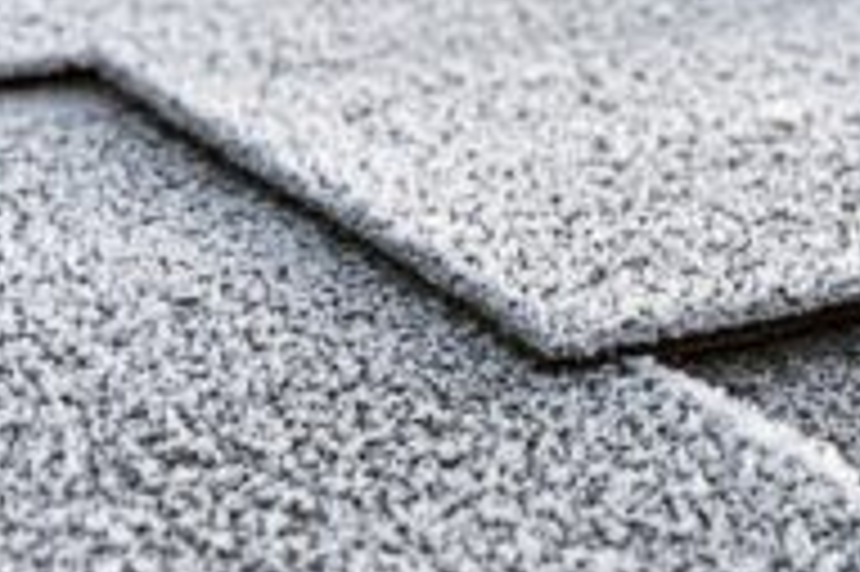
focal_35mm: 133
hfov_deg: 15.4
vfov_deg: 10.3
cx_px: 626
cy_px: 423
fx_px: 3174
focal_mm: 33
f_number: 5.6
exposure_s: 1/30
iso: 100
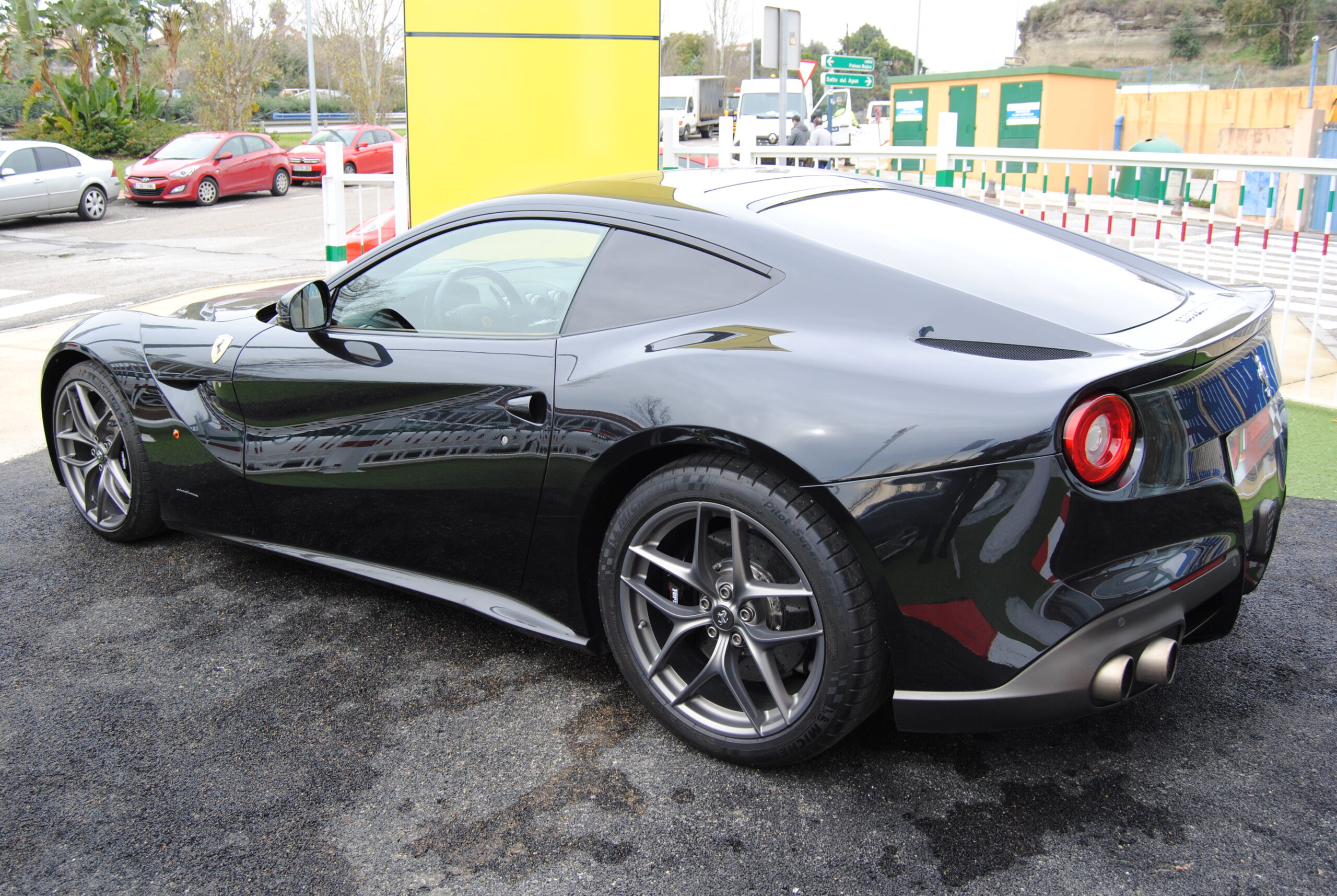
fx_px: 1116
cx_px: 668
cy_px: 448
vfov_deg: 43.7
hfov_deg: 61.9
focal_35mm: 30
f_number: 5.6
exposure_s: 1/100
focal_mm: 20
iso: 200
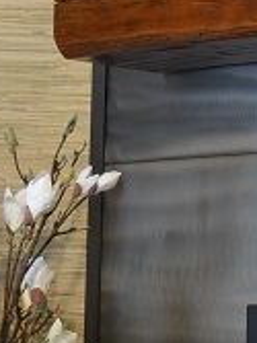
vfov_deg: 10.4
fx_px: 1883
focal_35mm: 190
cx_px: 551
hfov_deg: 7.4
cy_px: 263
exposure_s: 1
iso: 100
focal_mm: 22
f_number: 4
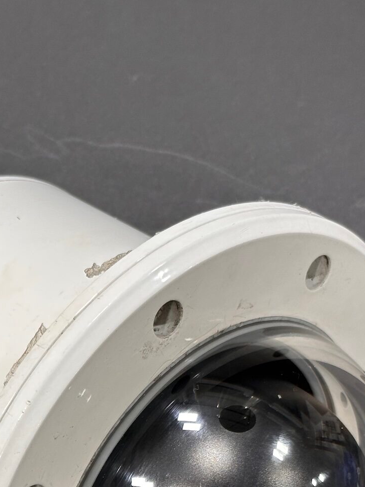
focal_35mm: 100
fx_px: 1406
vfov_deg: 19.2
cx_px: 141
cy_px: 456
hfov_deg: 14.8
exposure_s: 1/60
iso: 50
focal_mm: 6.86
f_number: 1.78
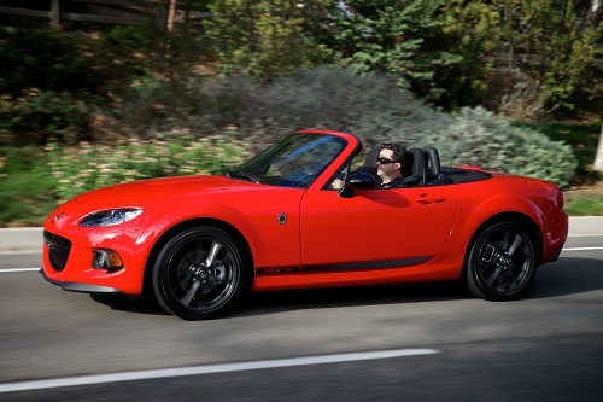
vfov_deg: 21.9
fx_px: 1038
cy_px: 201
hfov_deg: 32.4
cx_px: 302
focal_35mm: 62
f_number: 13
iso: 320
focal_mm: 62
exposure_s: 1/160
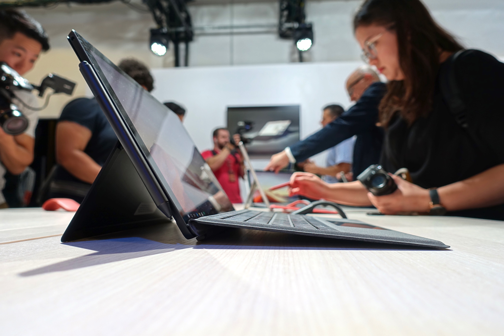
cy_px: 168
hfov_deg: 73.7
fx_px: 336
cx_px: 252
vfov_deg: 53.1
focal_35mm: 24
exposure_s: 1/50
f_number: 2.8
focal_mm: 8.8
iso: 125
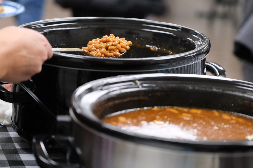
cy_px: 84
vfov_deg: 13.8
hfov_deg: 20.6
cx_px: 126
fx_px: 696
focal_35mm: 99
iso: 1600
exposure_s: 1/125
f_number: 2.8
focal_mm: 66
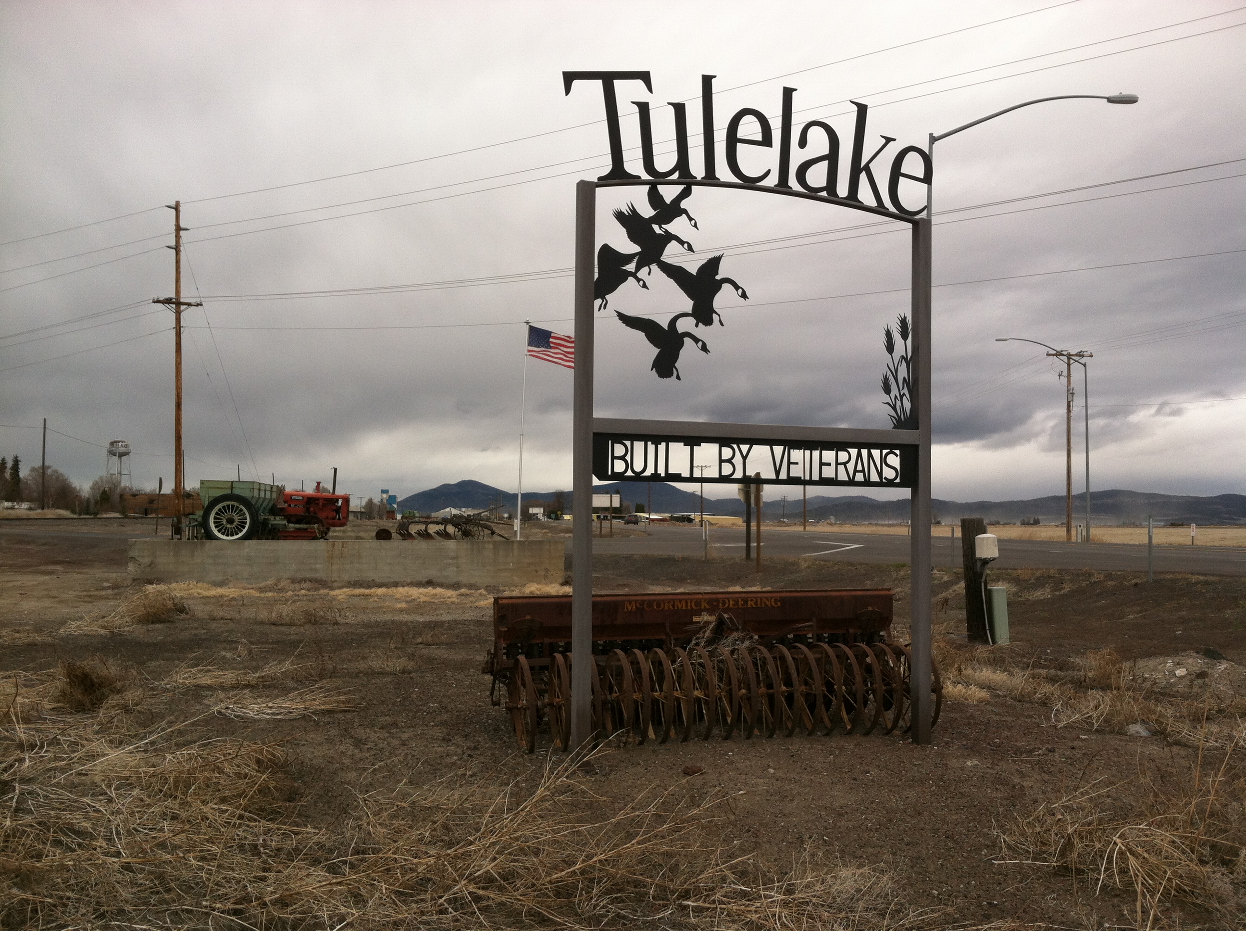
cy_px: 466
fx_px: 1258
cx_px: 623
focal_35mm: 35
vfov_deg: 40.6
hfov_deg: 52.7
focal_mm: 3.85
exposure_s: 1/1071
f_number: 2.8
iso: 80
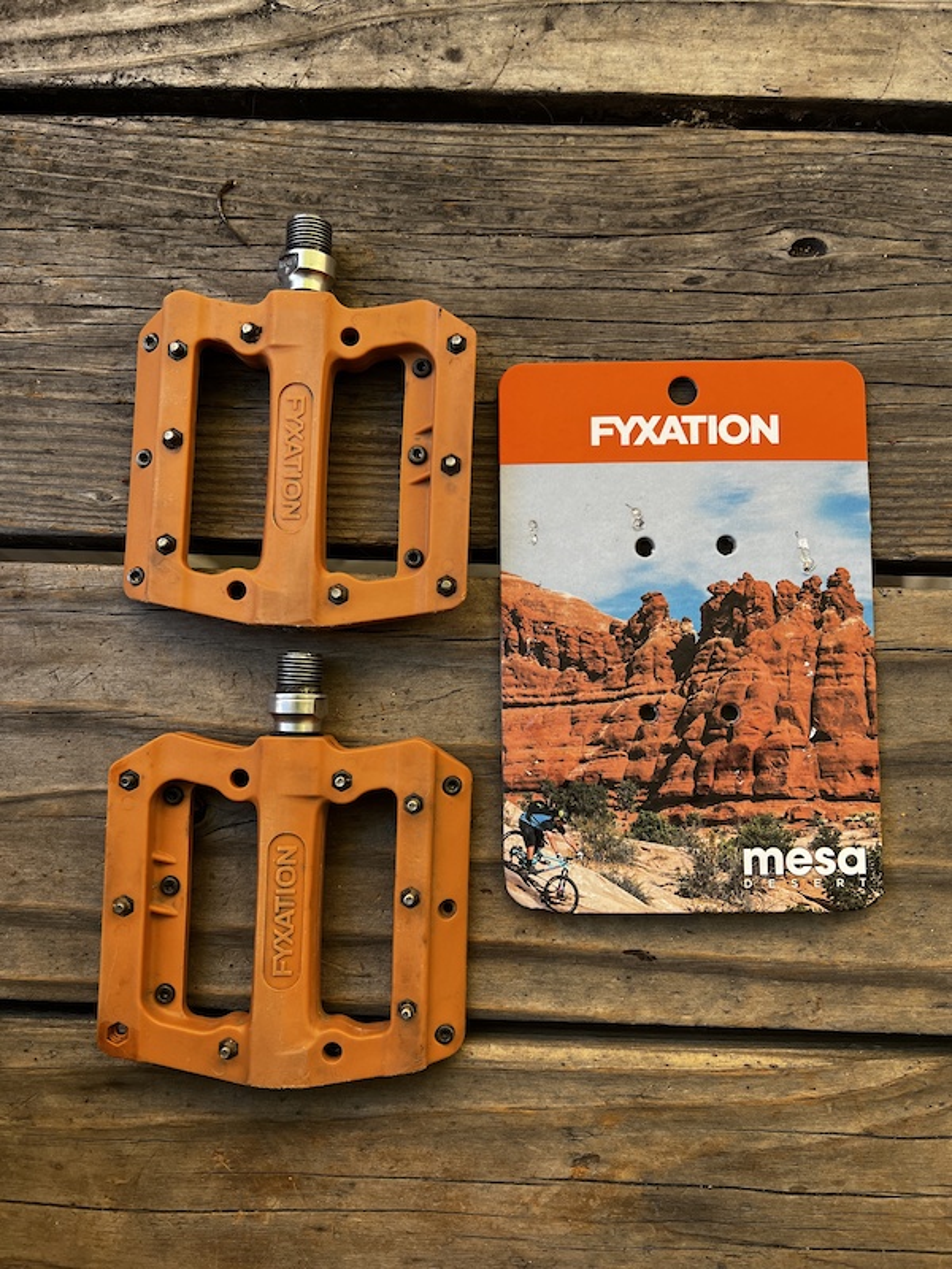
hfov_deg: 53.1
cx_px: 476
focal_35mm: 26
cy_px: 634
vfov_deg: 67.3
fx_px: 953
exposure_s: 1/121
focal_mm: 5.7
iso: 64
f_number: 1.5
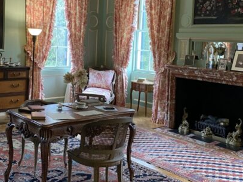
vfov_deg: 31.1
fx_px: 323
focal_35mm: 46
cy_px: 50
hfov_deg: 40.0
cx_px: 58
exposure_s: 1/60
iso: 200
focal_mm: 4.25
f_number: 1.8
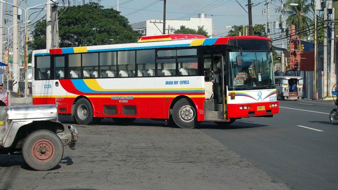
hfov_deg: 24.3
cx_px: 167
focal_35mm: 88
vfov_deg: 13.8
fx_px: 784
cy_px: 96
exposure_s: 1/1000
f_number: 5.6
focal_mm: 55
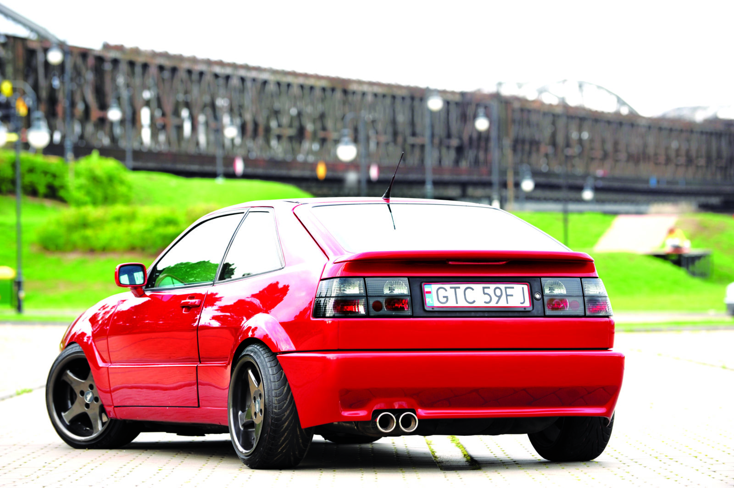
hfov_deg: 11.8
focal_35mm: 175
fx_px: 3566
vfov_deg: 7.8
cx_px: 367
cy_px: 244
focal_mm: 175
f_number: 5
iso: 200
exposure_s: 1/100
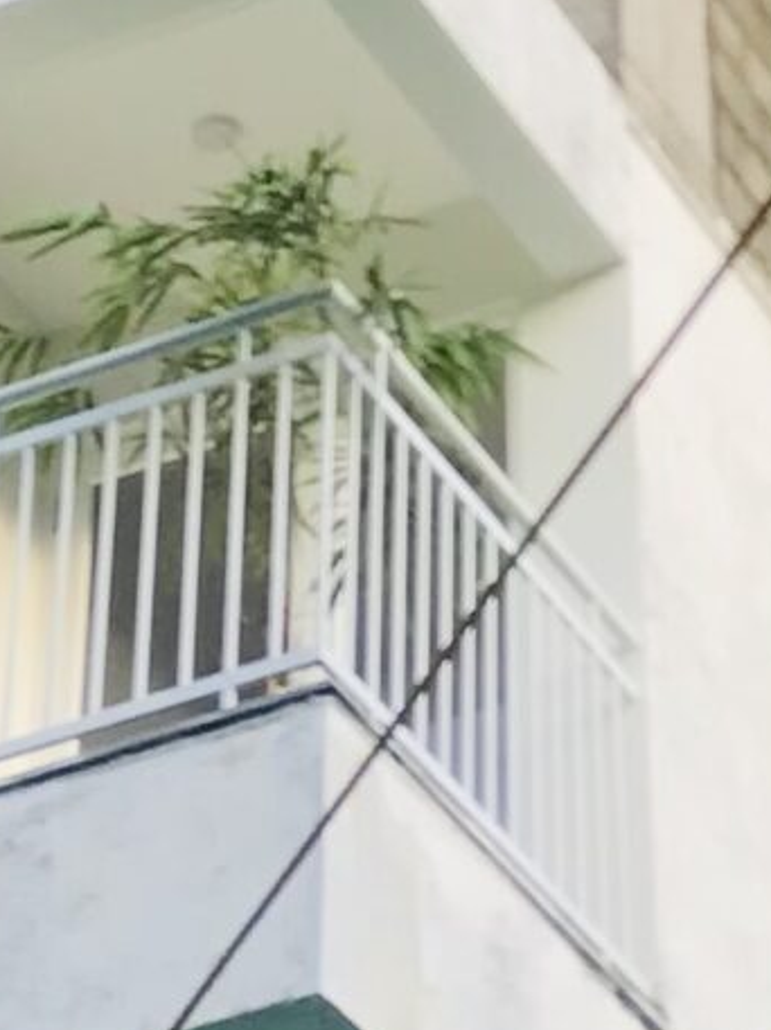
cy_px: 90
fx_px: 4669
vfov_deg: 12.5
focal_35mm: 157
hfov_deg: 9.4
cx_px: 658
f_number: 1.8
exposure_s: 1/324
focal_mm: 3.99
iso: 20
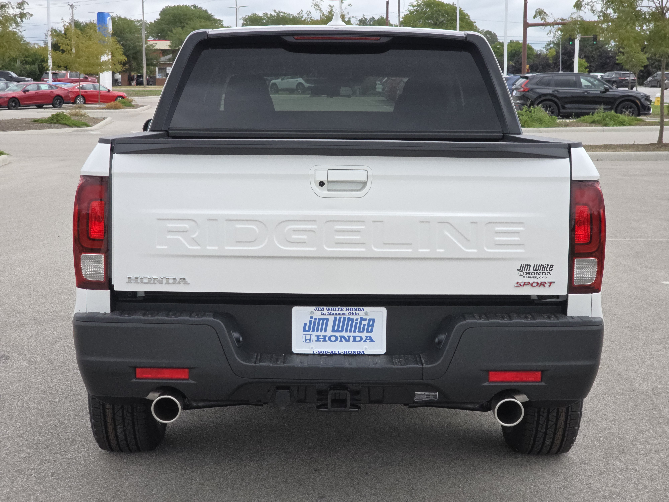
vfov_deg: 21.3
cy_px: 251
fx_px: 1334
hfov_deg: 28.2
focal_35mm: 69
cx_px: 334
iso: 125
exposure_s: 1/2000
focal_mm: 7.9
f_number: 2.4
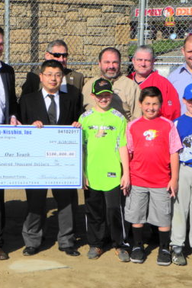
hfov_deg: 13.3
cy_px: 162
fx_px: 808
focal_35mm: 101
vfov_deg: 20.2
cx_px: -11
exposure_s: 1/1220
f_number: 5.6
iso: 139
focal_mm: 11.8
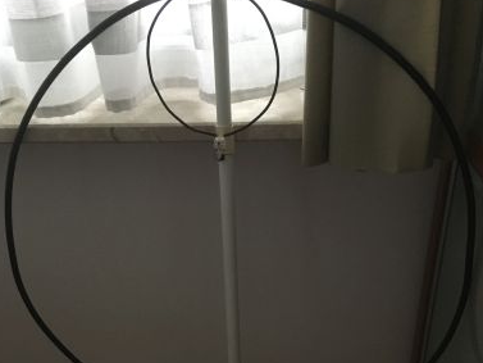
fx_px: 572
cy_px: 323
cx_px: 249
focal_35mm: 41
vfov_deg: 33.4
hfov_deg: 45.8
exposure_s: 1/17
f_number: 2.2
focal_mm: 4.15
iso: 250
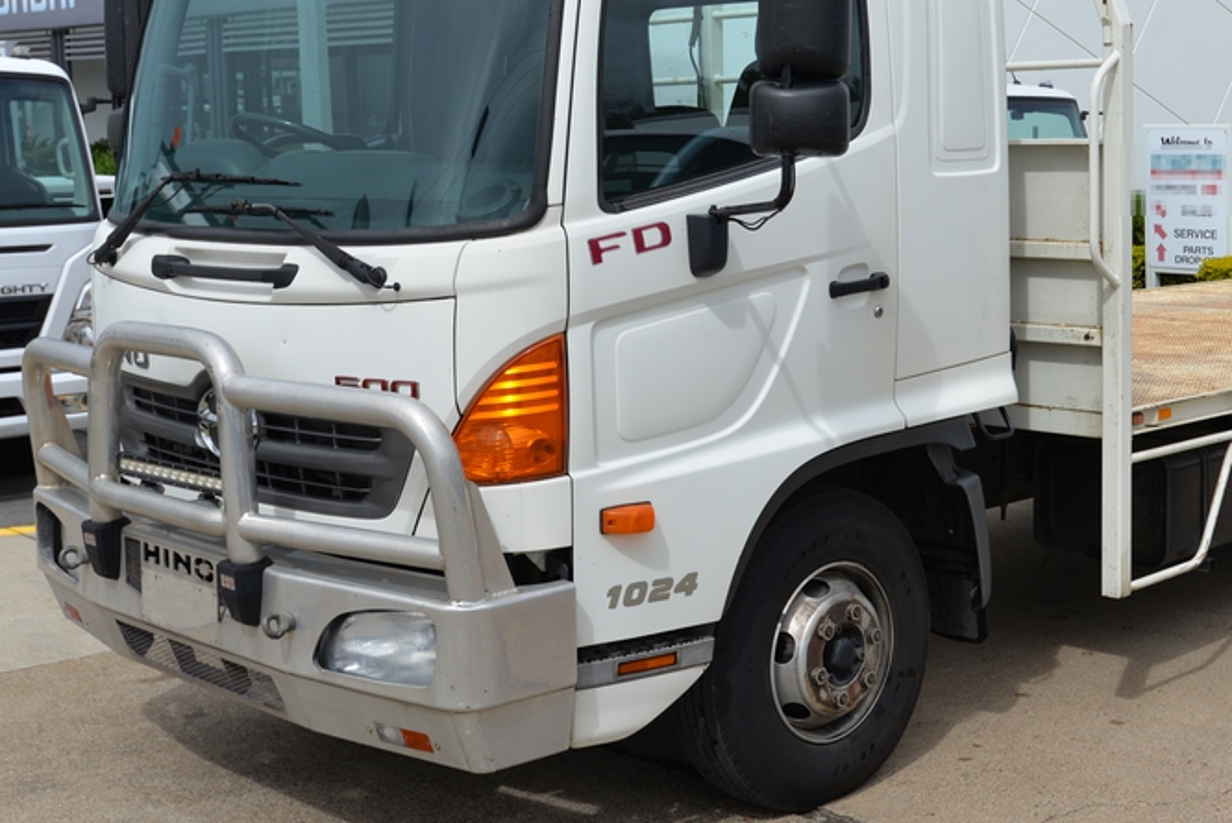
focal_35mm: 54
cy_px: 292
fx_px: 1849
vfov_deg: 25.0
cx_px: 853
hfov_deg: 36.3
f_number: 9
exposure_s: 1/320
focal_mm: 35
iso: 100
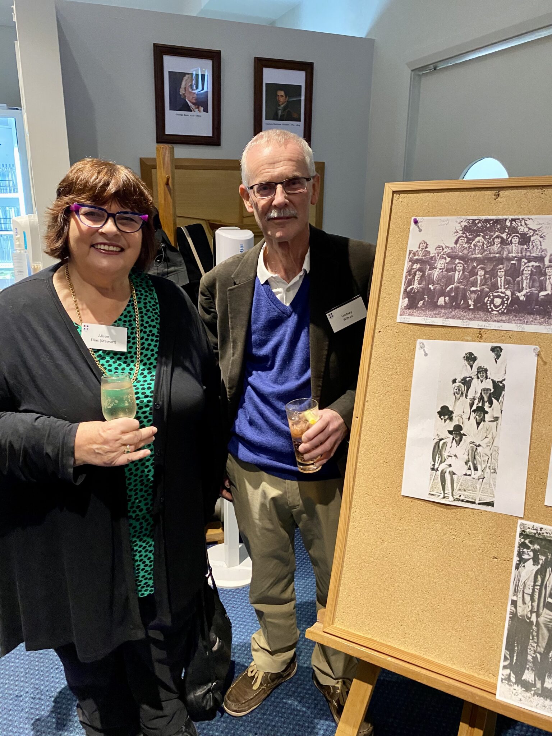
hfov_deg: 53.1
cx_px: 276
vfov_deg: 67.3
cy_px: 368
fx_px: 553
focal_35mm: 26
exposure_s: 1/33
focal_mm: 4.25
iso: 500
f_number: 1.8
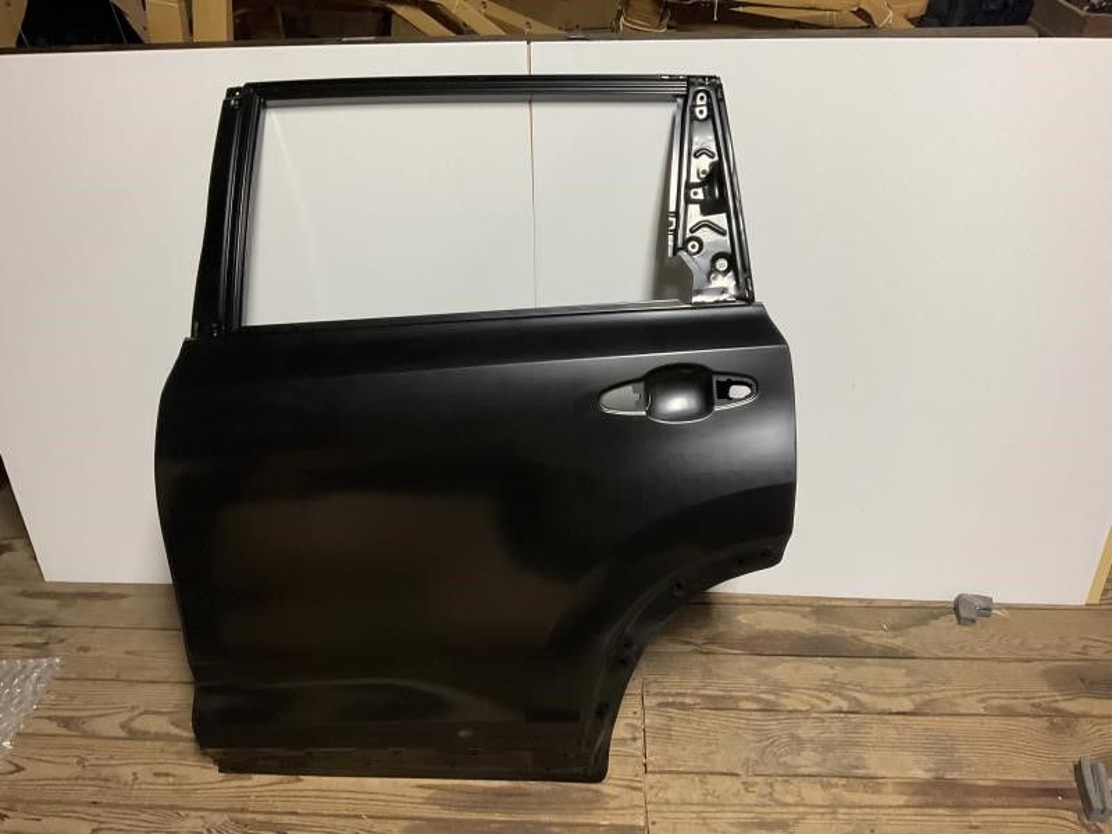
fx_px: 932
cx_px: 556
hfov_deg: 61.7
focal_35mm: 29
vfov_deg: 48.2
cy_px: 417
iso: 125
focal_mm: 3
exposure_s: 1/60
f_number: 1.8
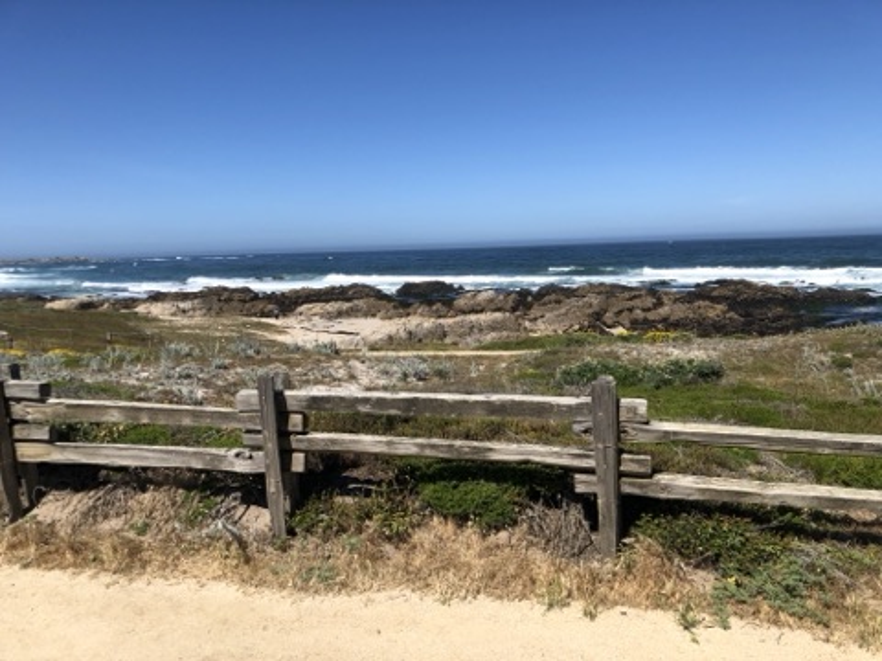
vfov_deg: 49.7
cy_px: 330
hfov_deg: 63.4
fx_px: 713
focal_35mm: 28
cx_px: 441
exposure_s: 1/2525
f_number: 1.8
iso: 20
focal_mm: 4
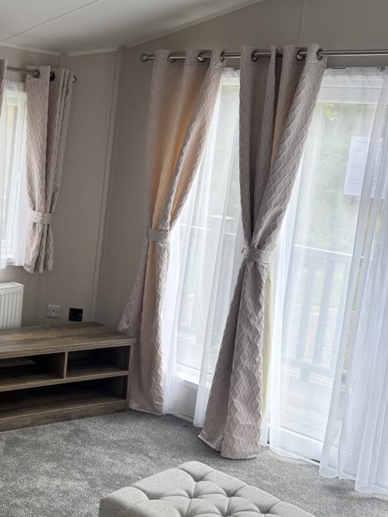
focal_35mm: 48
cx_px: 10
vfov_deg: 39.5
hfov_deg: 28.6
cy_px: 216
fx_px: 717
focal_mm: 6.76
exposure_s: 1/100
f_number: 1.78
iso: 80
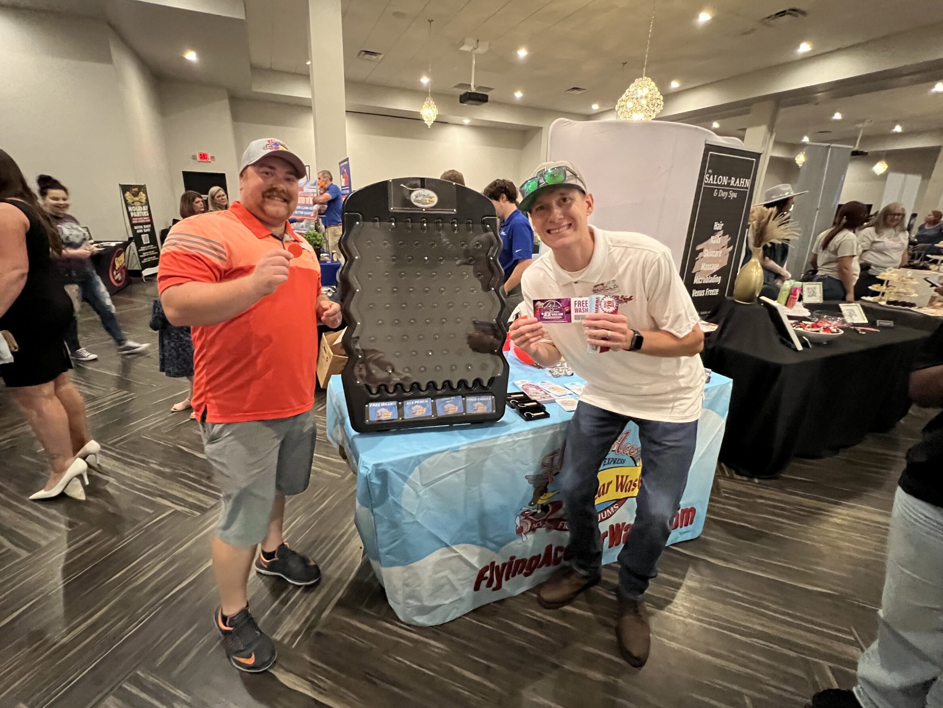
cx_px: 451
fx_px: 381
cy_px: 335
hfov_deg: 102.0
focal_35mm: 14
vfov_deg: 85.6
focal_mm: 1.57
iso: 1000
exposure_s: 1/40
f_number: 1.8
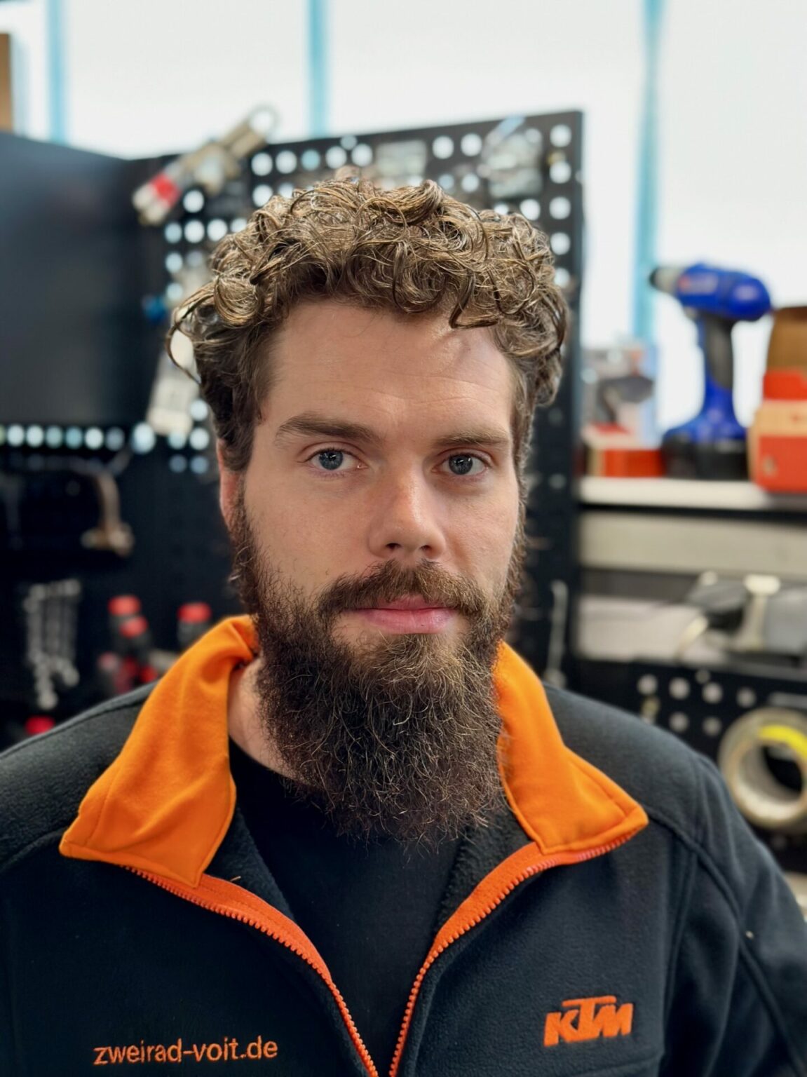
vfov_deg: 39.7
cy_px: 538
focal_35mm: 48
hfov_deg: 30.2
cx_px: 404
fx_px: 1493
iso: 160
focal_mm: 6.86
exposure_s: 1/50
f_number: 1.78
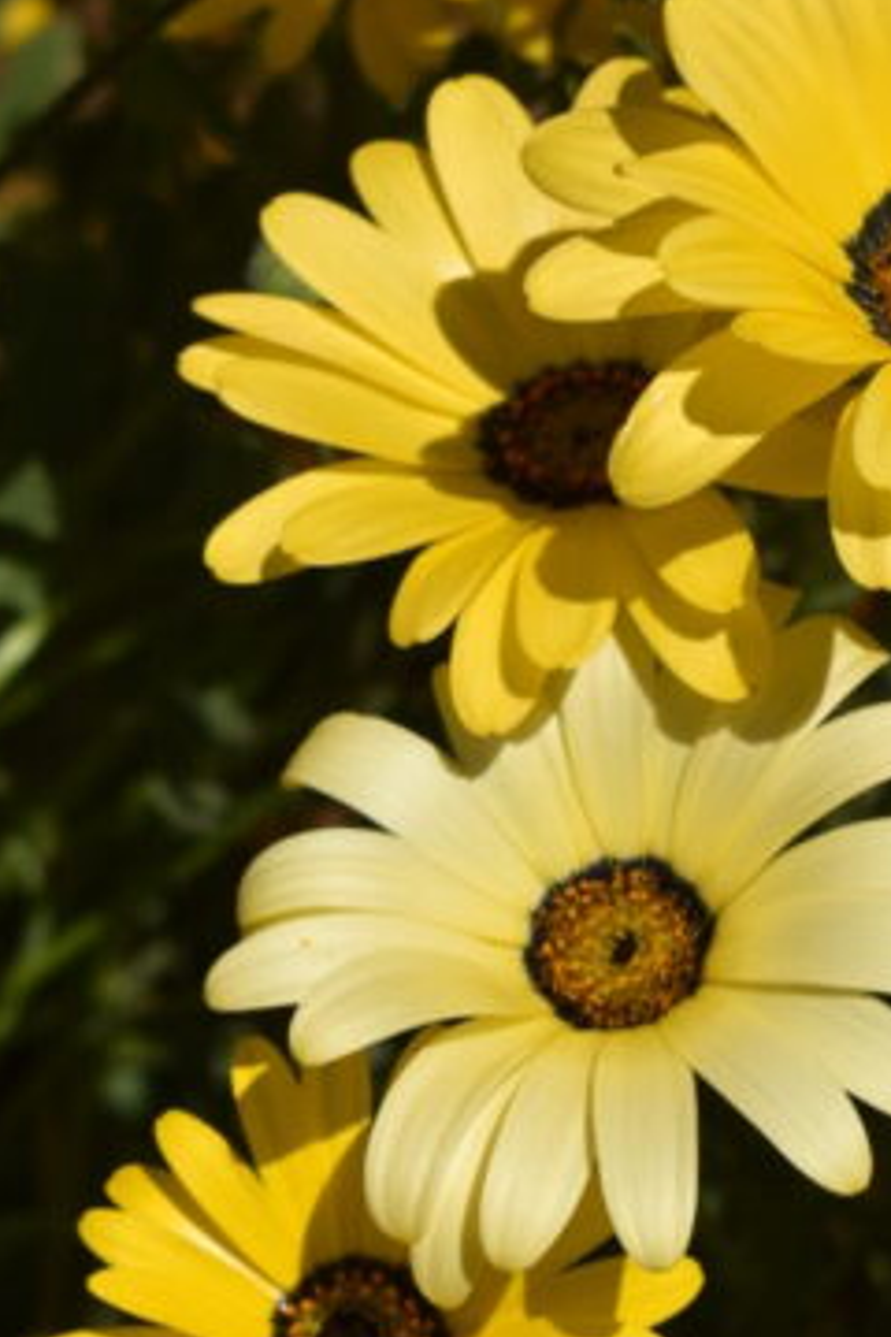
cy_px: 371
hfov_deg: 5.8
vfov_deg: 8.8
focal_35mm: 234
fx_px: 8702
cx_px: 989
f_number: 8
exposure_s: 1/640
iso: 100
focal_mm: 55
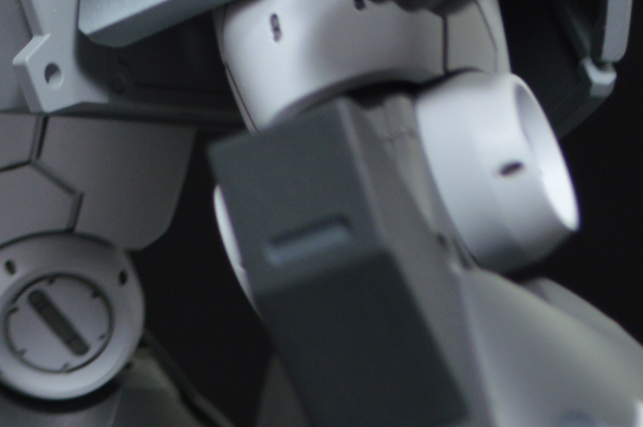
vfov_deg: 5.1
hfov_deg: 7.5
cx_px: -699
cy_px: -369
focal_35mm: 263
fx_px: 4693
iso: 200
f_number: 5
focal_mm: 36
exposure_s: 1/15
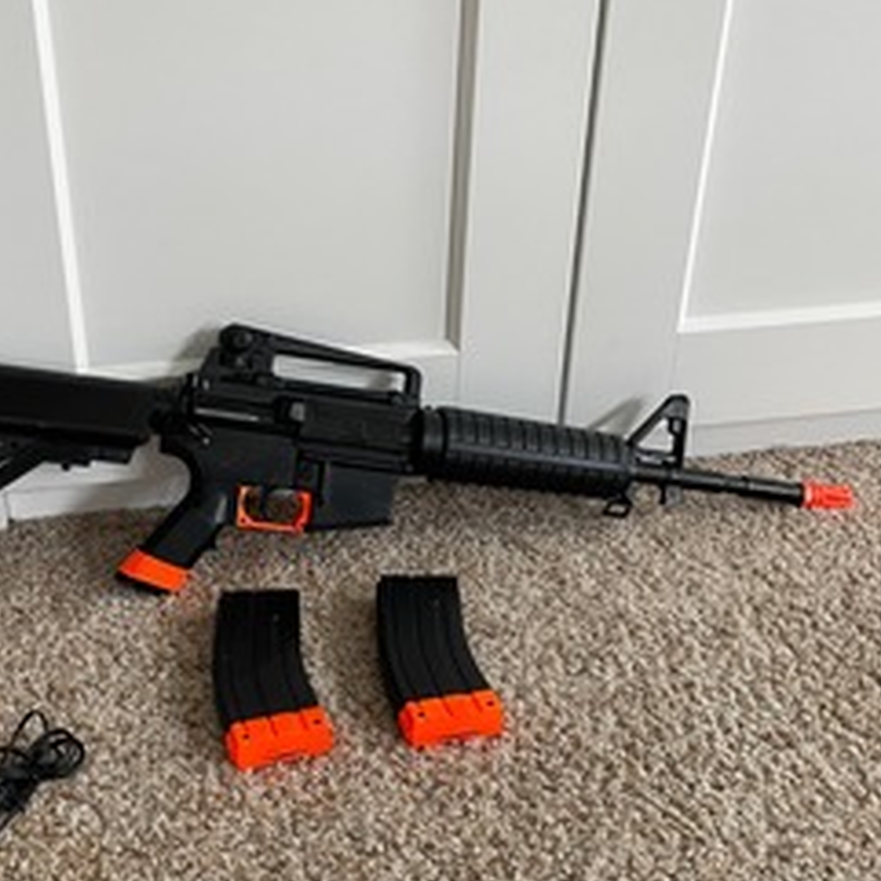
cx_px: 292
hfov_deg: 39.5
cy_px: 494
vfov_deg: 40.0
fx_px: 1209
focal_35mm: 42
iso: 125
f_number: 1.6
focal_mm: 4.2
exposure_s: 1/87
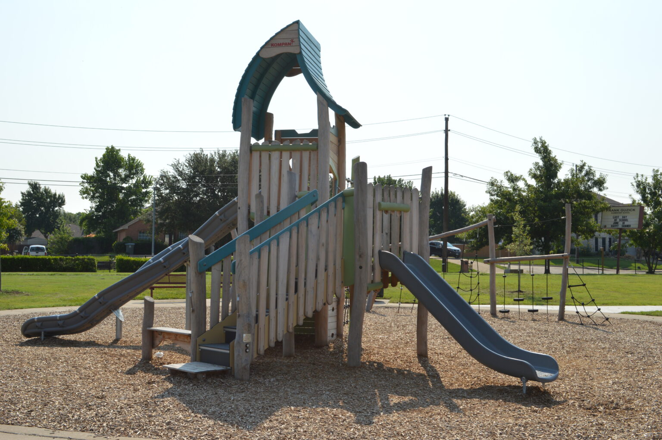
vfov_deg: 31.8
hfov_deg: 46.4
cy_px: 220
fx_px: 772
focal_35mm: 42
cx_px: 331
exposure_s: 1/200
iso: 100
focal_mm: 28
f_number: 10
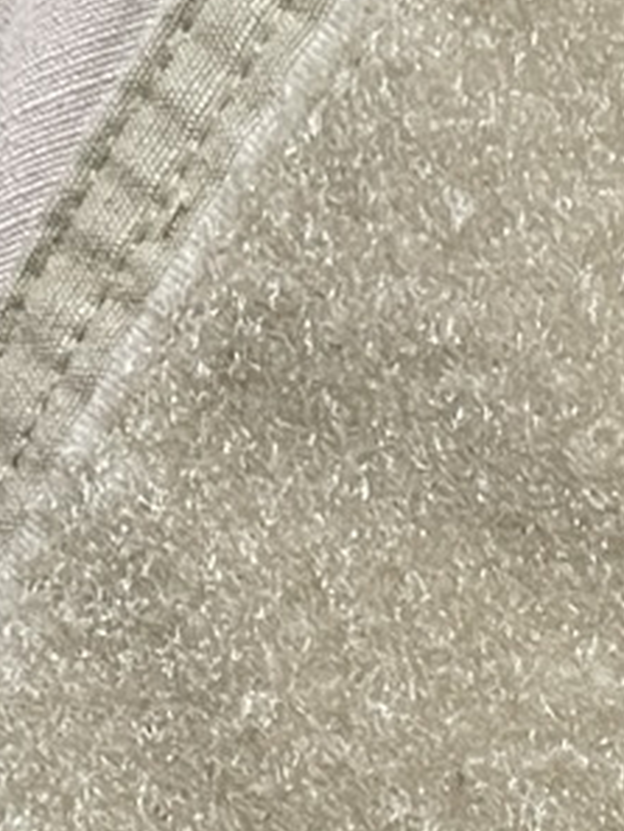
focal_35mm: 175
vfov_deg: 9.8
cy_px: 2082
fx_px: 4203
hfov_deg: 8.3
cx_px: 904
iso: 320
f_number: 1.6
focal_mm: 4.2
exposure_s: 1/60
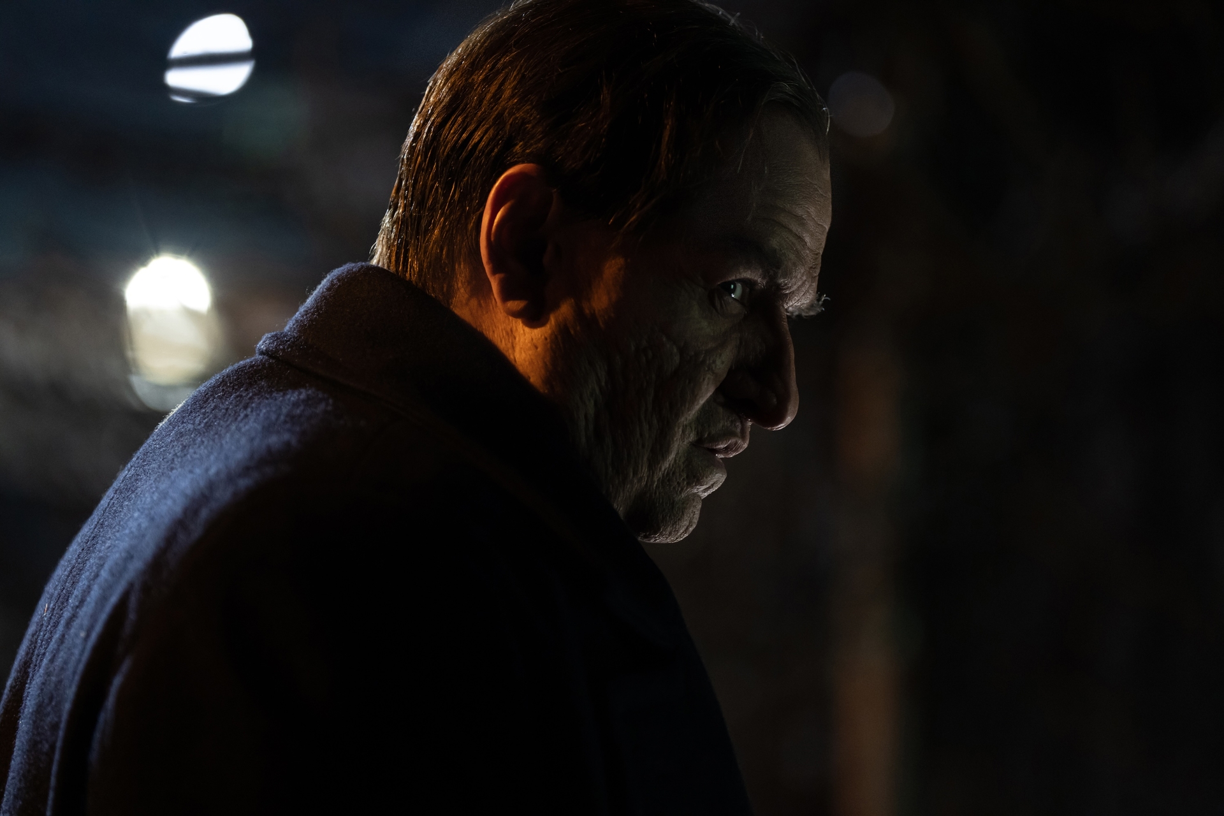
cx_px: 612
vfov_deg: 9.3
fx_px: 5032
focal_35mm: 148
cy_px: 408
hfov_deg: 13.9
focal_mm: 148
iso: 3200
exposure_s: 1/125
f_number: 2.8
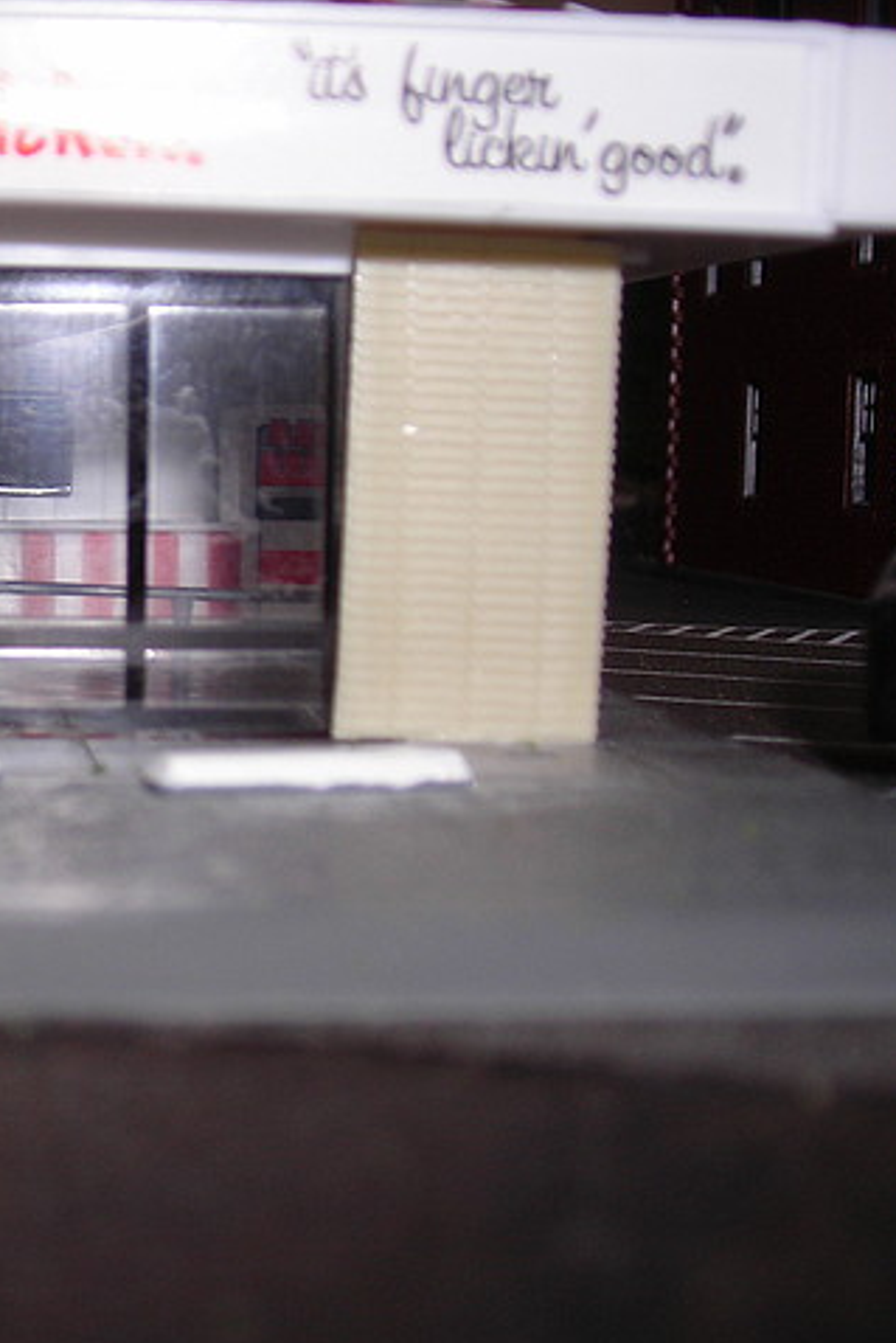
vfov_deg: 30.5
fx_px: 2462
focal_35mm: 66
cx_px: -100
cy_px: 617
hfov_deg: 19.7
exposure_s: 1/60.1
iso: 50
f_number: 3.2
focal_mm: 6.3
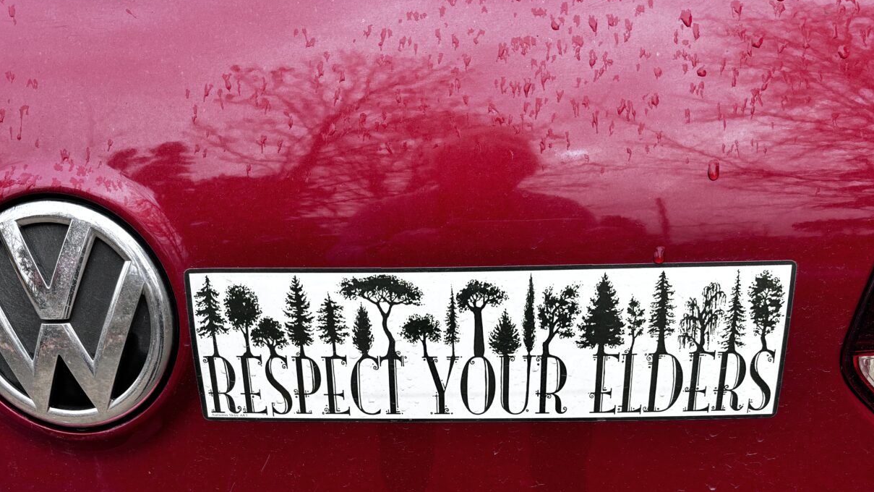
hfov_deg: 55.3
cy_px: 407
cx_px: 427
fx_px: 834
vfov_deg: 31.8
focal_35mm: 36
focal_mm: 5.96
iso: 50
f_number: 1.6
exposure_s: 1/454
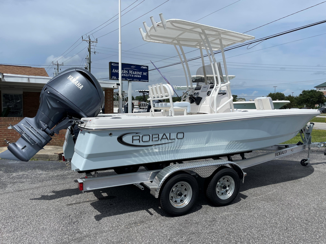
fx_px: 245
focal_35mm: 26
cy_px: 122
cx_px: 163
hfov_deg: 67.3
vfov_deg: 53.1
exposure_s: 1/9091
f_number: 1.6
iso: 32
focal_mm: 4.2
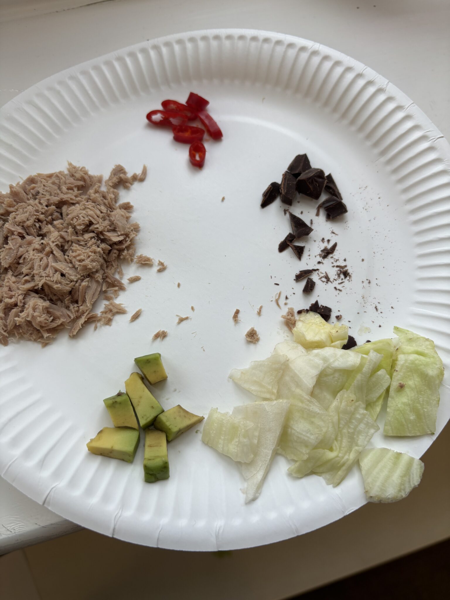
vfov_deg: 67.3
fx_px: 451
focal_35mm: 26
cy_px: 300
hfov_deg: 53.1
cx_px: 225
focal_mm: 5.96
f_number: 1.6
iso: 40
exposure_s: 1/100
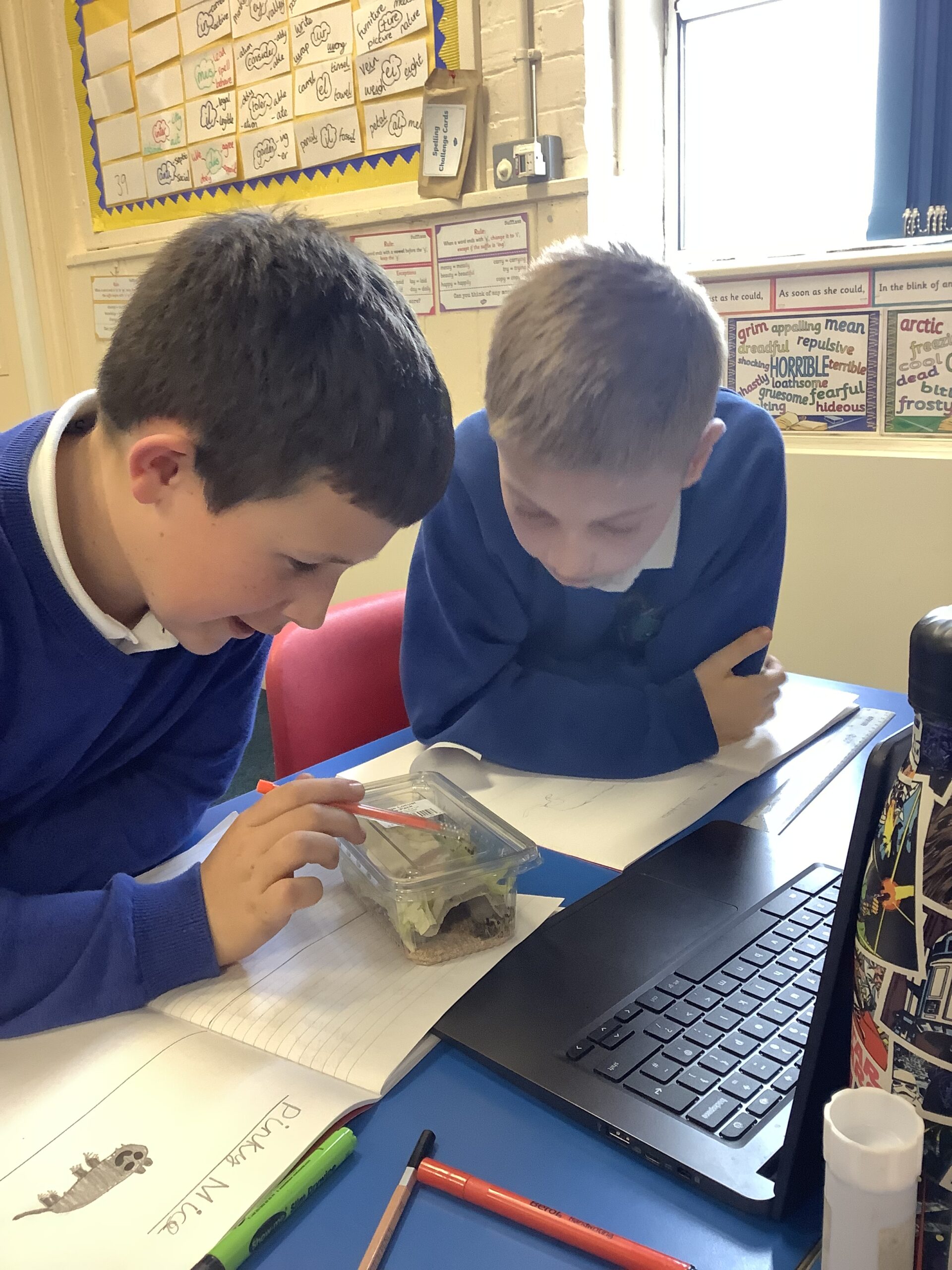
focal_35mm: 31
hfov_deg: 45.4
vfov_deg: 58.4
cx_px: 476
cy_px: 635
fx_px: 1137
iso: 200
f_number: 2.4
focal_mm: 3.3
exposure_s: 1/50
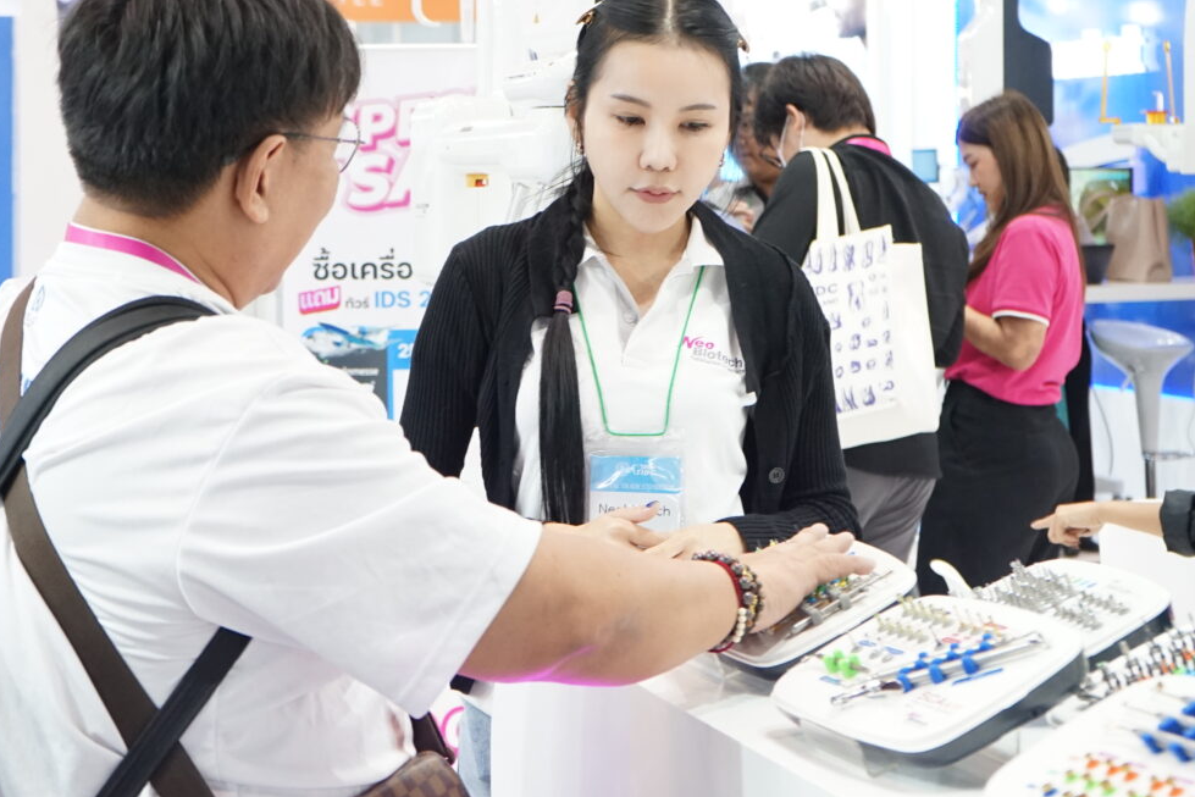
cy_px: 243
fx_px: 2656
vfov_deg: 17.0
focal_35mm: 80
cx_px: 415
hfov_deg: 25.2
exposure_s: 1/80
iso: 2000
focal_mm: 51
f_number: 5.6
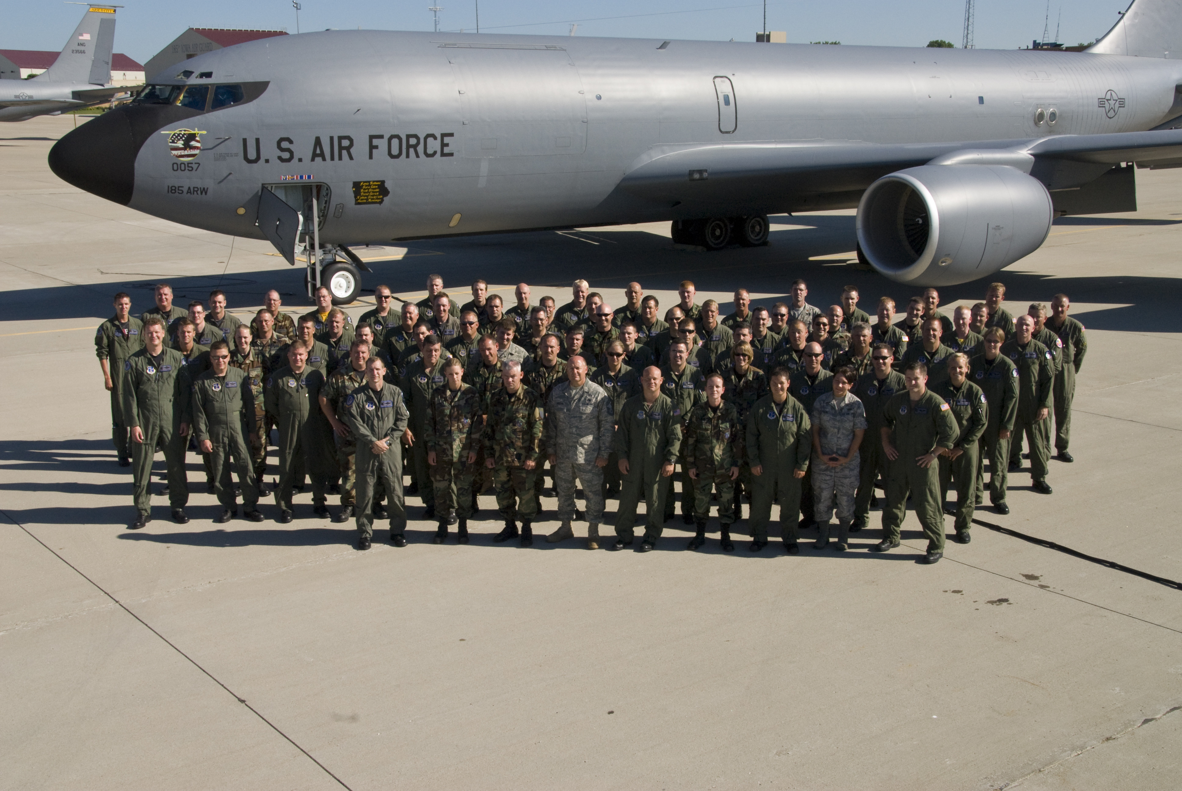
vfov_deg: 34.3
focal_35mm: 39
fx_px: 1282
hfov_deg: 49.5
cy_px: 396
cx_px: 591
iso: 400
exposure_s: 1/250
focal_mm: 26
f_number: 16
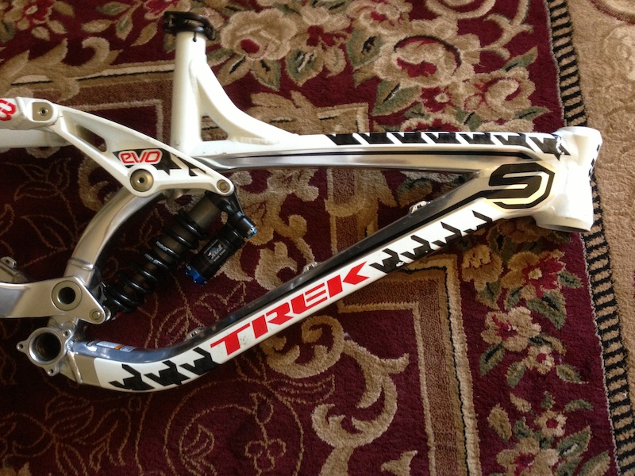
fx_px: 605
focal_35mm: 33
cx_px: 318
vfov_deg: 42.9
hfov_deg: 55.4
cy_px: 238
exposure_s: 1/20
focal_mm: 4.13
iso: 200
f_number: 2.4
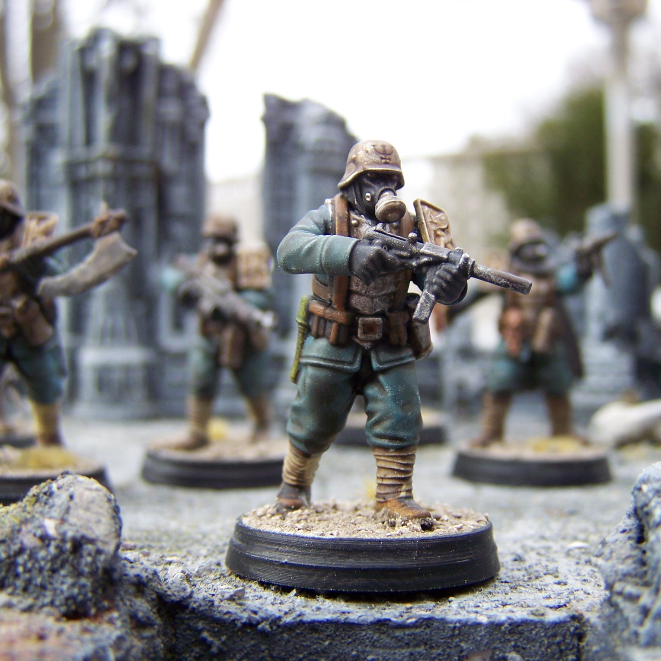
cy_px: 331
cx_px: 352
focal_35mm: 45
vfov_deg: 37.6
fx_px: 972
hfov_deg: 37.5
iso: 80
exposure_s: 1/160
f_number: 2.8
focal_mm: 6.3
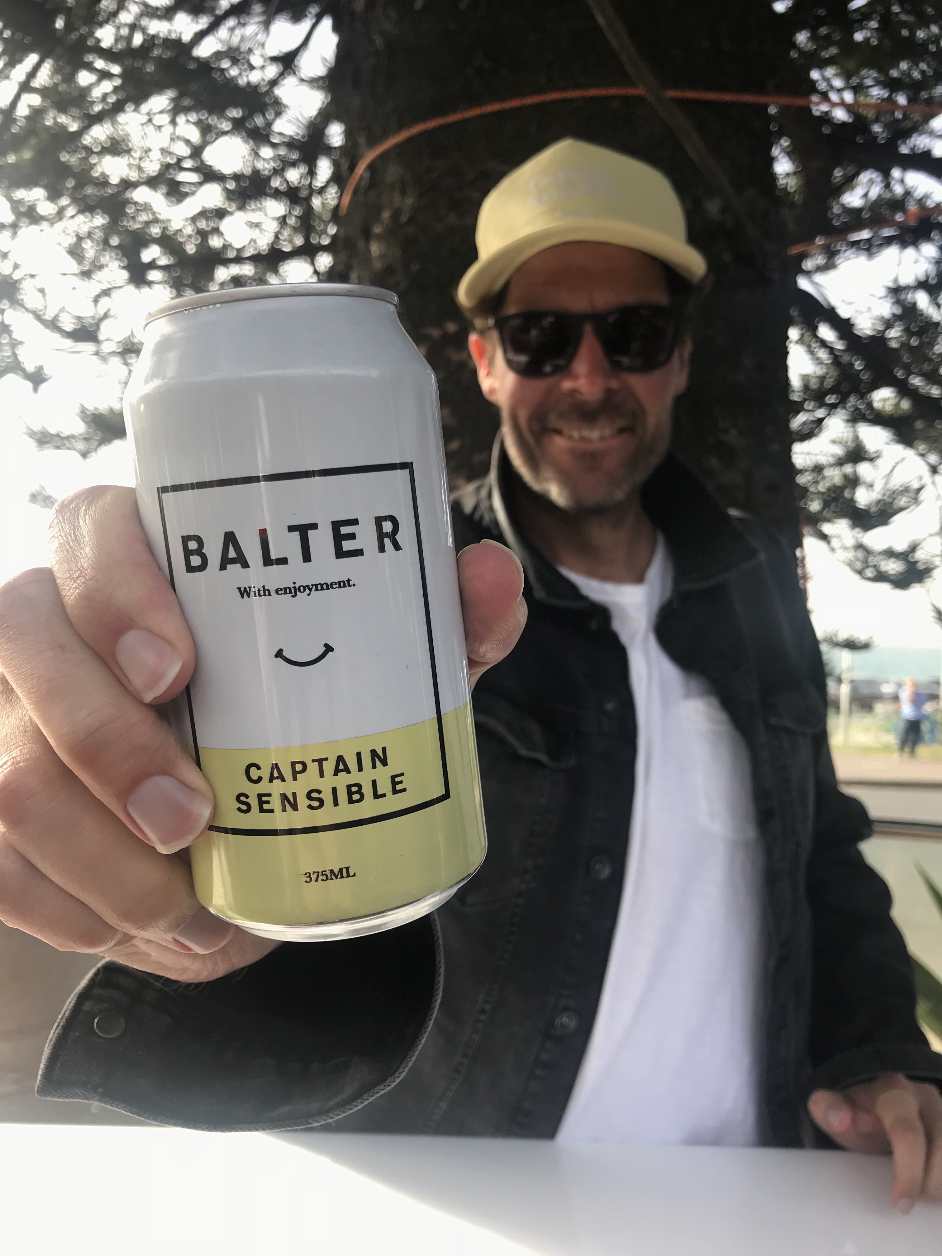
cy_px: 628
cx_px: 471
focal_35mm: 28
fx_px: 1016
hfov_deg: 49.7
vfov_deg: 63.4
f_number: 1.8
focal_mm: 3.99
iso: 20
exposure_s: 1/323
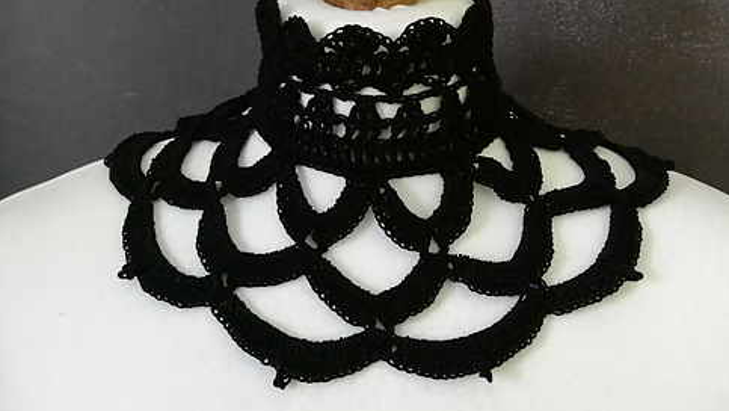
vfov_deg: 29.9
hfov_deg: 51.6
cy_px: 95
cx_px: 361
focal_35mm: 39
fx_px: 754
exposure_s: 1/40
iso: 400
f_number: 2.2
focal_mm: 3.95
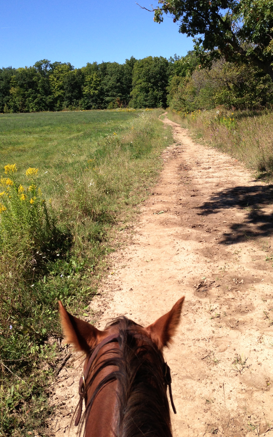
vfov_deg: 54.0
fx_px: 429
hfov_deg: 35.3
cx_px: 152
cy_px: 218
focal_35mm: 36
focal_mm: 4.13
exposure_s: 1/1153
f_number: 2.4
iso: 50
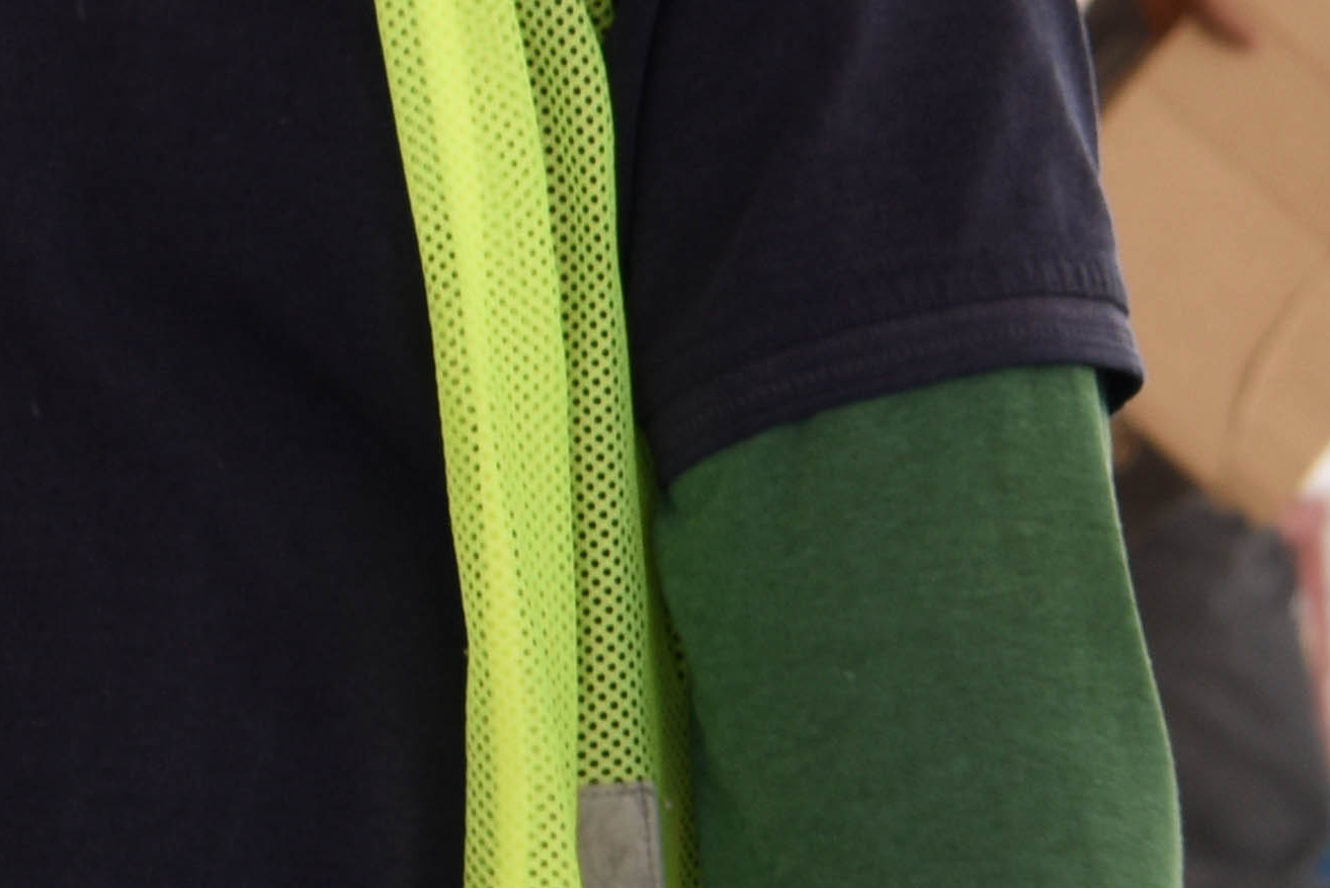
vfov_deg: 4.5
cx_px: -1419
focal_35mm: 308
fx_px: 11382
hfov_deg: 6.5
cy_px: 105
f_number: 9
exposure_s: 1/125
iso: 250
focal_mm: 55
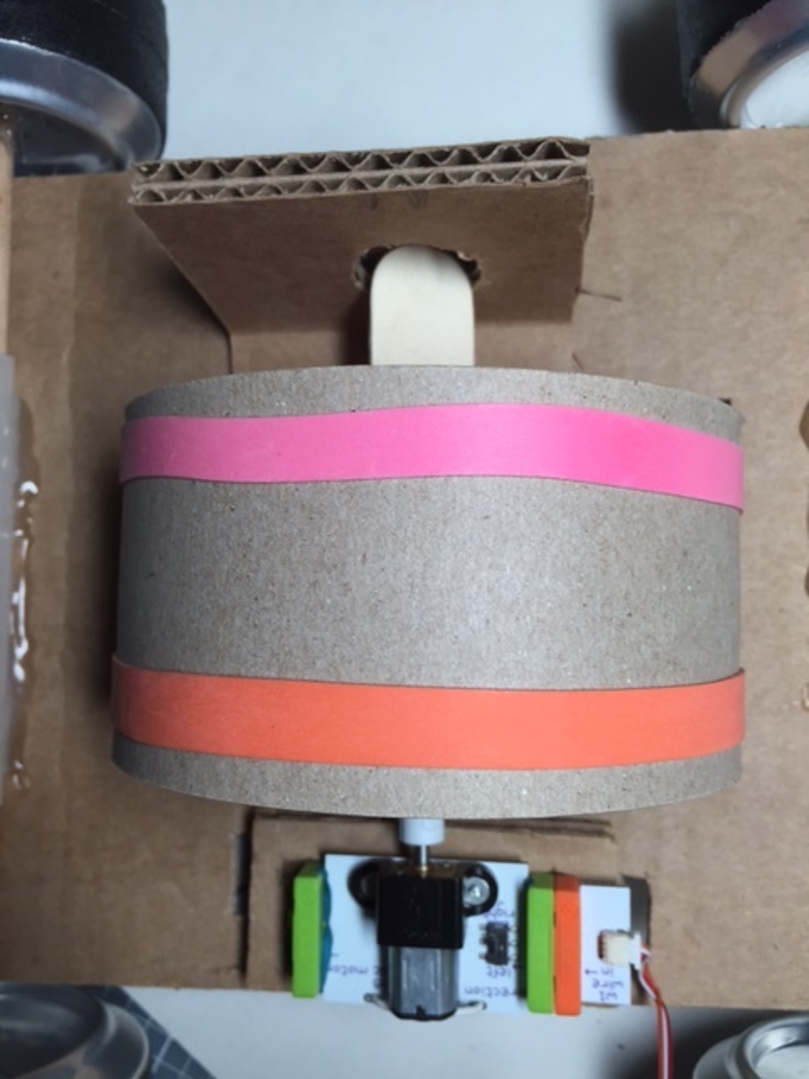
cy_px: 540
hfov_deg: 48.2
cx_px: 404
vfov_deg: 61.7
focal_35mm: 29
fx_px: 904
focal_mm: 4.15
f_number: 2.2
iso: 50
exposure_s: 1/120
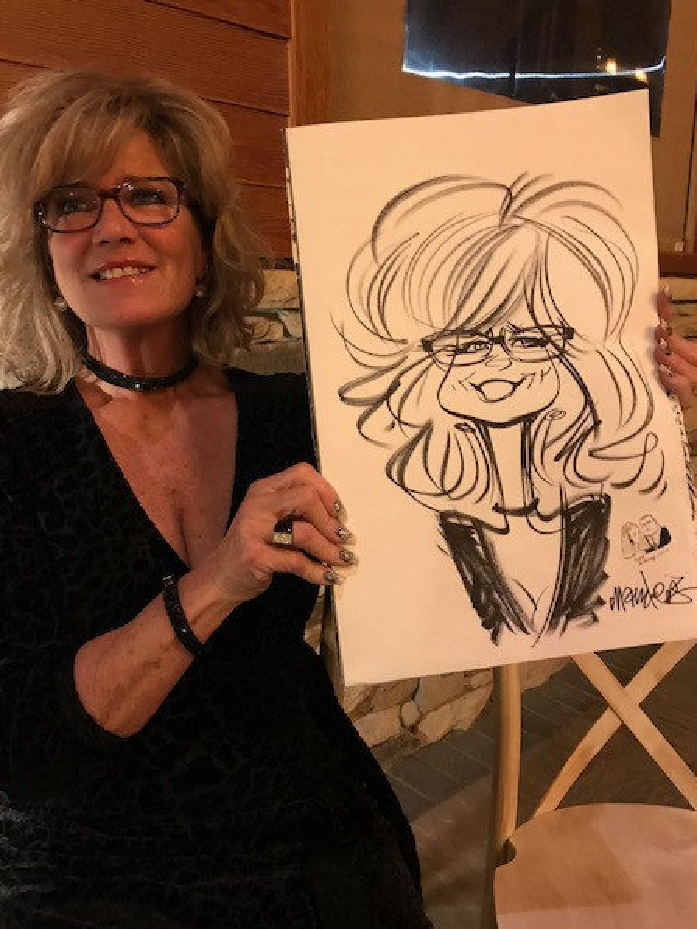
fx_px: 805
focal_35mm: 30
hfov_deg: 46.8
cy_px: 445
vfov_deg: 59.9
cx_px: 342
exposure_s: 1/4
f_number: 1.8
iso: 125
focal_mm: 3.99
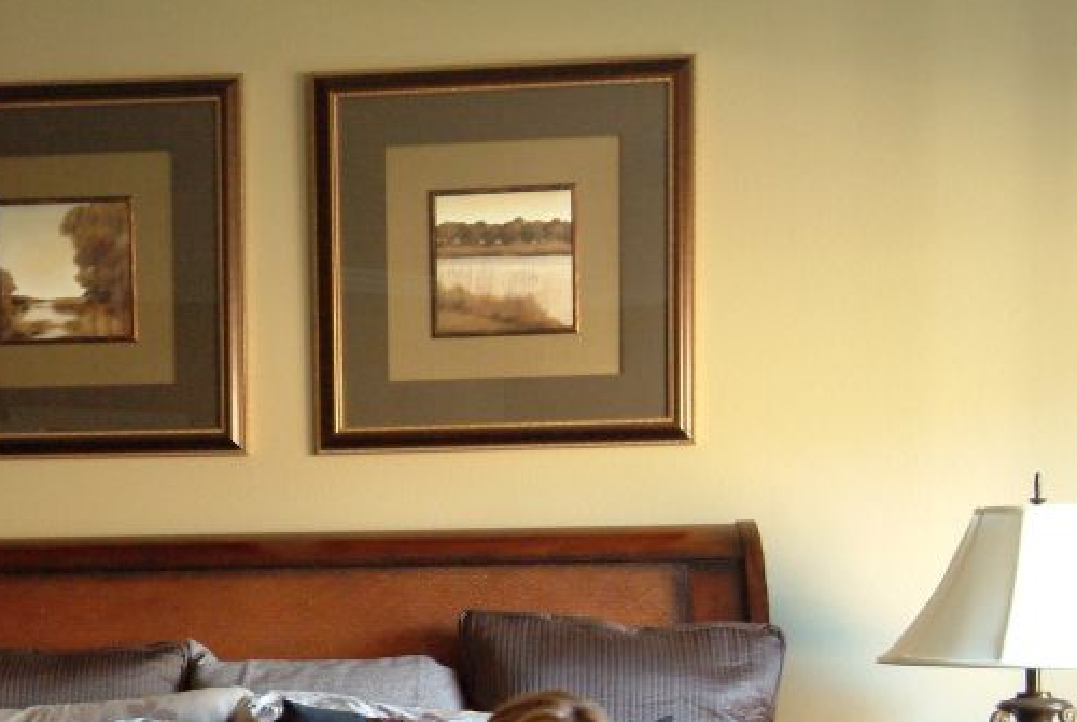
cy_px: 706
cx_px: 254
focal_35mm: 60
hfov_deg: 32.6
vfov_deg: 21.9
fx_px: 1798
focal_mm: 20
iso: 1600
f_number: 4
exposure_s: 1/30
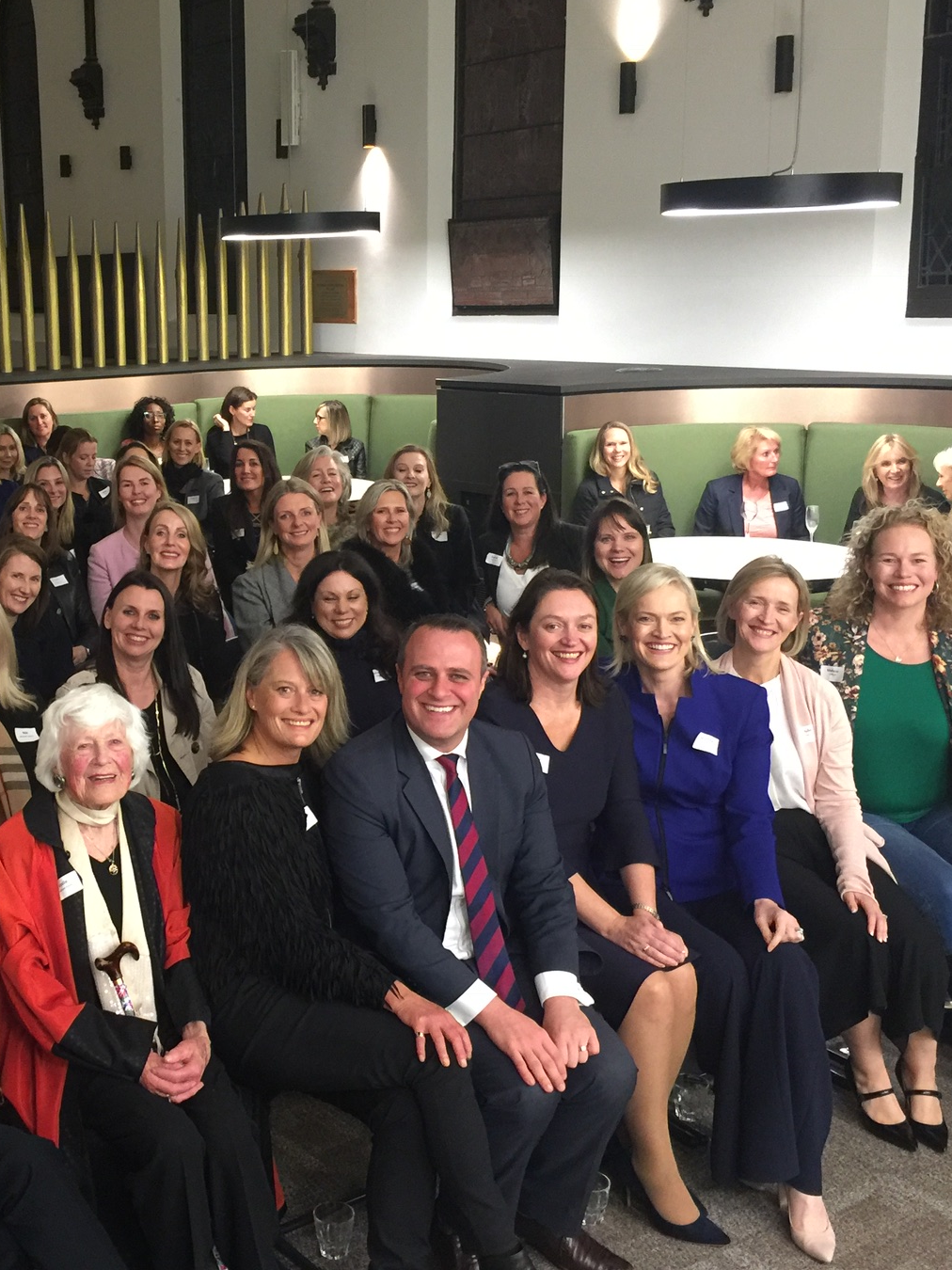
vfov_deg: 43.0
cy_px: 623
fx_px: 1614
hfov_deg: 32.0
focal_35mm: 44
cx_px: 200
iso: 125
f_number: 2.2
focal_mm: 4.15
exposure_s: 1/17
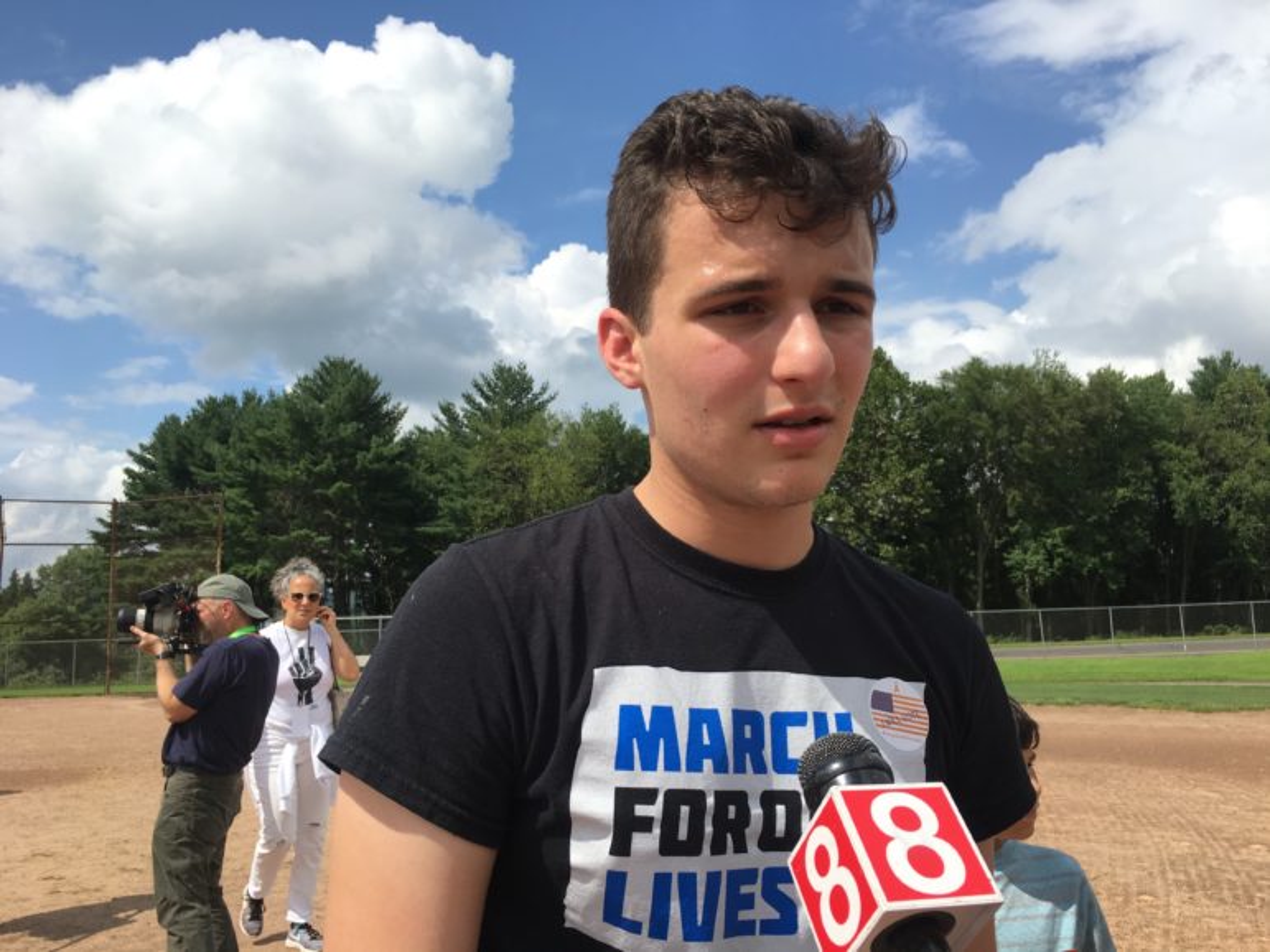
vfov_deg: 48.2
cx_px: 635
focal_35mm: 29
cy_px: 476
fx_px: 1064
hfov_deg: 61.7
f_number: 2.2
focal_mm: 4.15
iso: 25
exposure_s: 1/1923
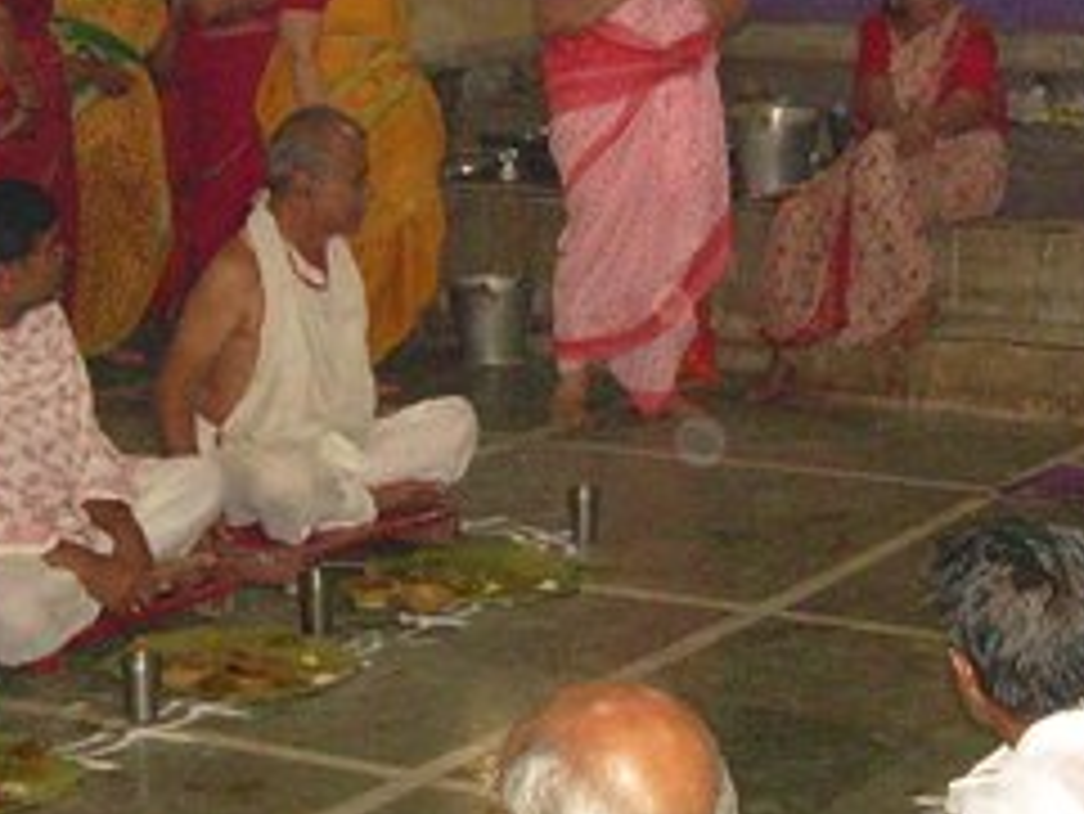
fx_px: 3164
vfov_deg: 14.6
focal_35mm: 101
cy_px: 180
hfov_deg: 19.4
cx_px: 580
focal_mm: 6.3
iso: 200
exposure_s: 1/60
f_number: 2.8
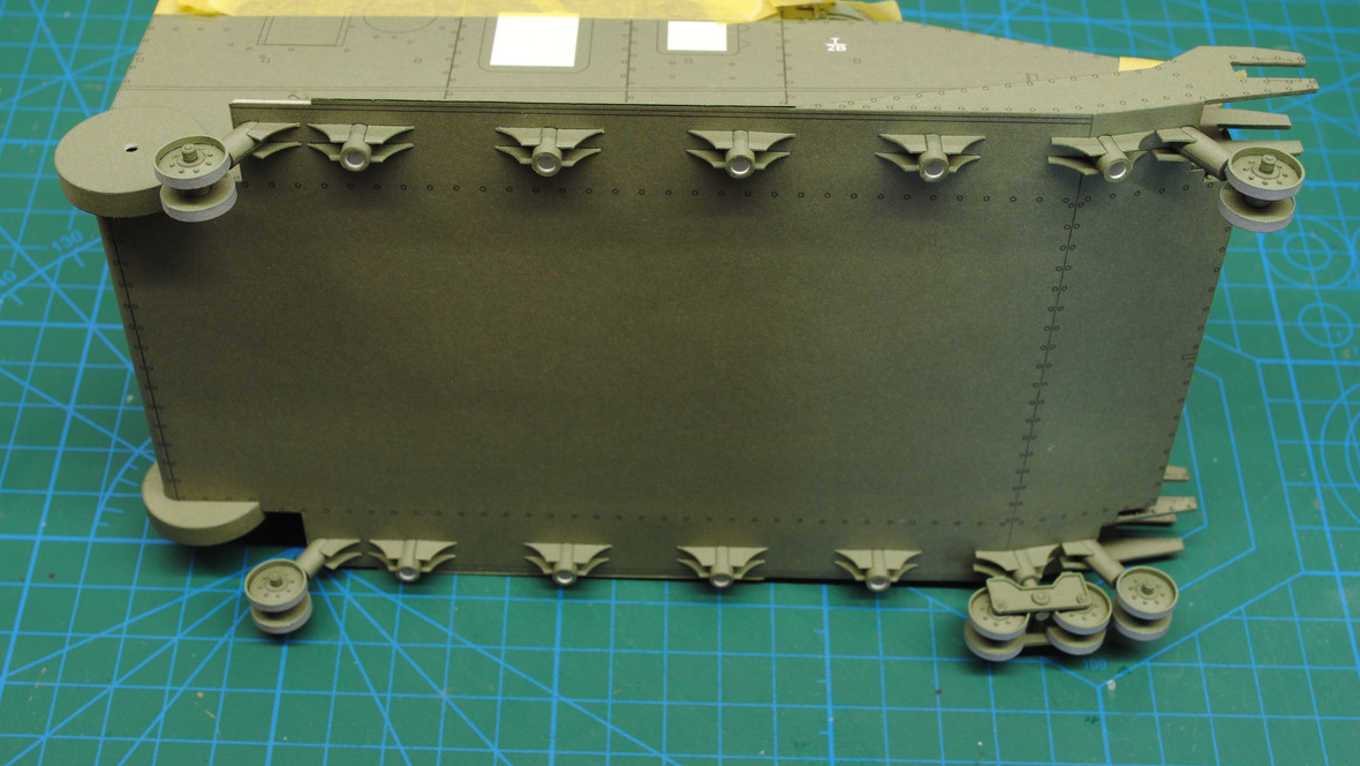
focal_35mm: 51
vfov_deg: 23.5
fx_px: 1839
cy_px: 337
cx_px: 674
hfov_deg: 40.6
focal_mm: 32
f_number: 11
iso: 100
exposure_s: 1/2
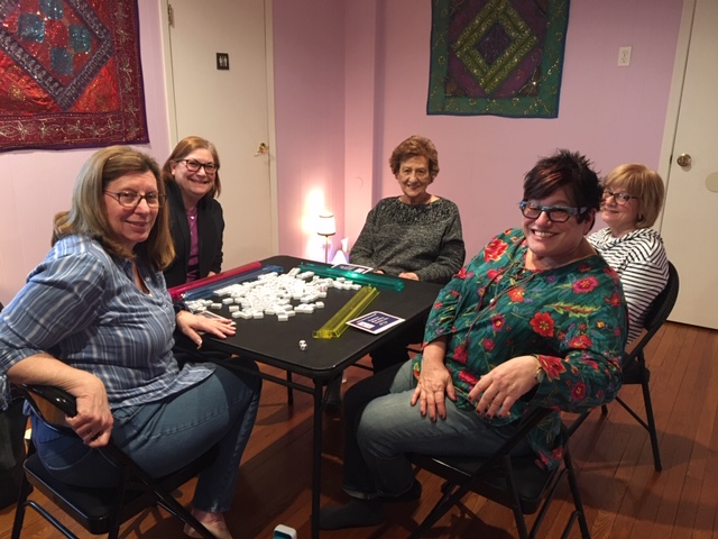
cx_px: 359
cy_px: 270
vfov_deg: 48.2
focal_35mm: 29
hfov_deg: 61.7
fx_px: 602
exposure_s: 1/17
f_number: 2.2
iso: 200
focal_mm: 4.15
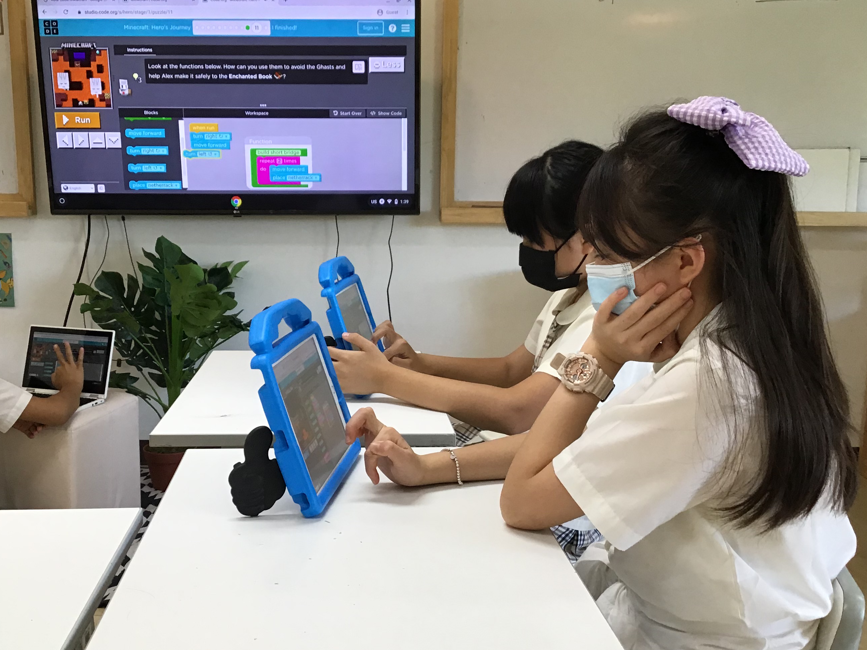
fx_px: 977
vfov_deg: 36.8
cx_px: 392
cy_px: 363
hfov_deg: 47.8
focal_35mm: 39
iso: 40
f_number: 2.4
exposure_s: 1/33
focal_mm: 3.3
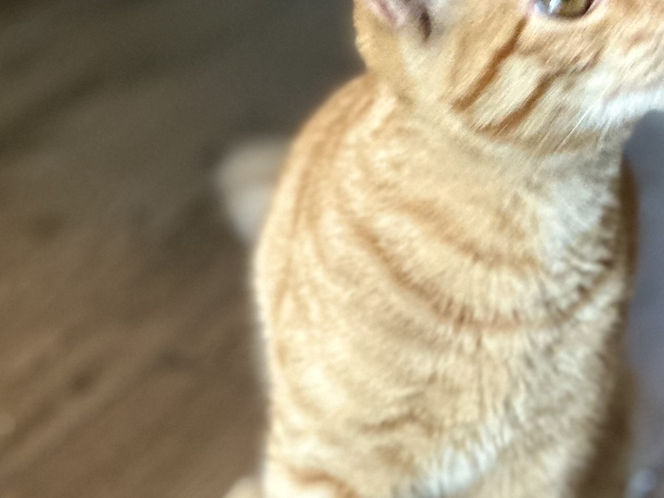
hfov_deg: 9.1
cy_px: 396
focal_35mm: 218
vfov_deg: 6.8
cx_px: 499
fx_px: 4182
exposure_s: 1/30
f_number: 2.8
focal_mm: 9
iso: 320
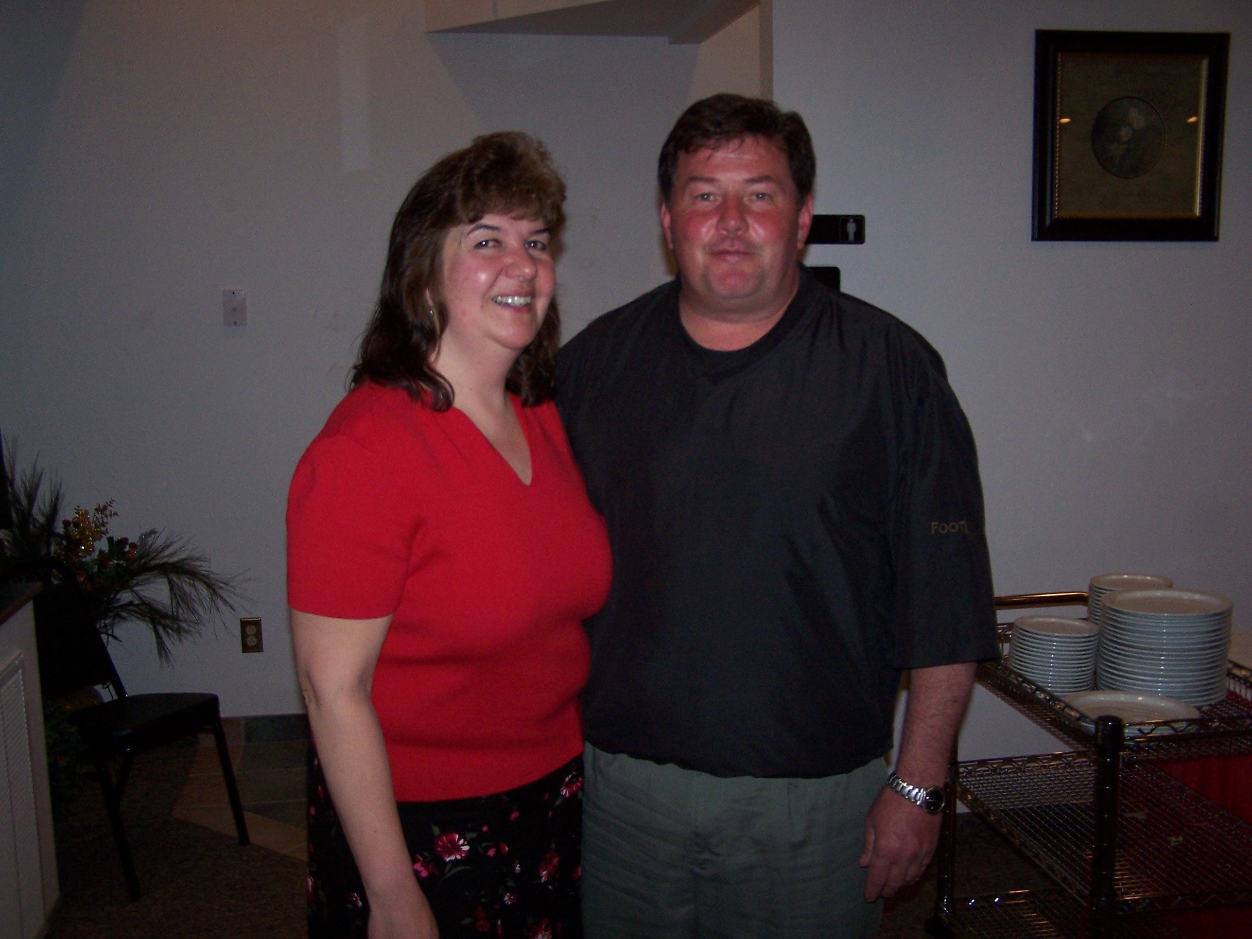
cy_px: 470
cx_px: 626
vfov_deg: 37.7
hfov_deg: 49.0
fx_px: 1374
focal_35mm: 38
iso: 140
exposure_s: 1/60
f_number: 2.8
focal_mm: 6.3
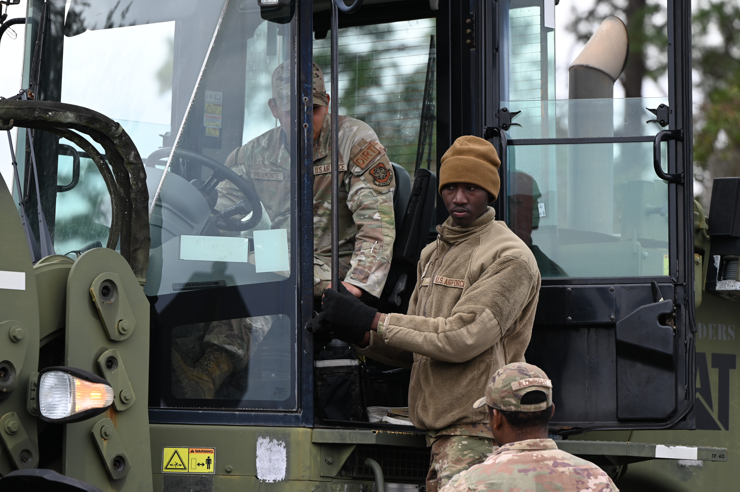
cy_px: 246
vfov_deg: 7.0
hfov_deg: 10.6
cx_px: 370
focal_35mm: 195
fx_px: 4006
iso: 160
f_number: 5
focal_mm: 195
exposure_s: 1/250
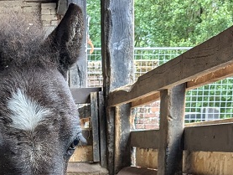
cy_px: 260
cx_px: -16
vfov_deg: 14.3
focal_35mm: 97
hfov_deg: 19.5
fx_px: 653
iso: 71
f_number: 1.73
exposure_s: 1/227
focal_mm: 4.38
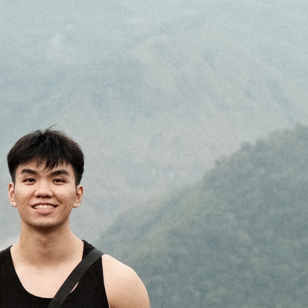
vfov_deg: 10.3
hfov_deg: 10.2
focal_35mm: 170
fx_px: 1711
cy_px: 231
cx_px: 52
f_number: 4
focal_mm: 52.4
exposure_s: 1/125
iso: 1600
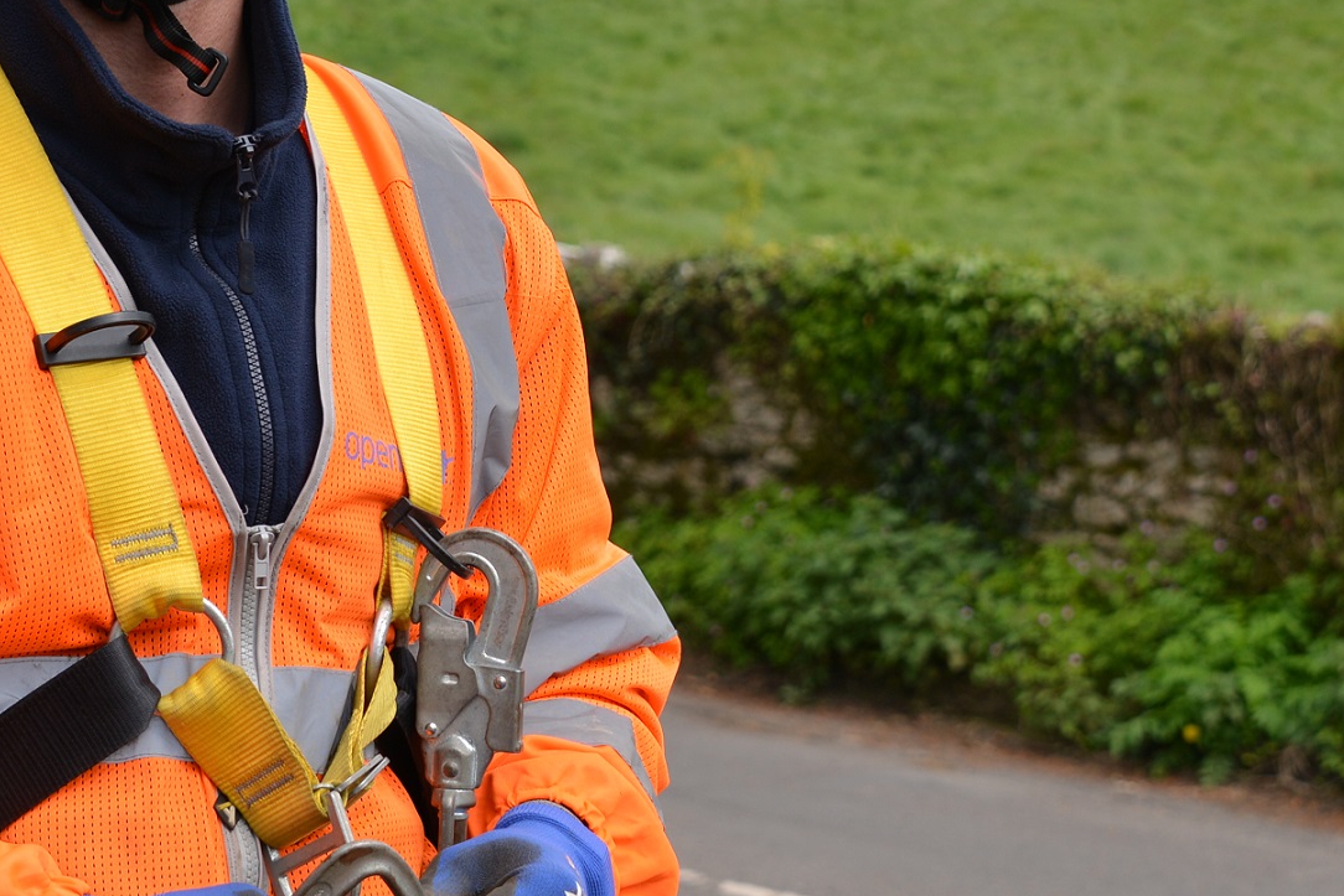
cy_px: 197
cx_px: 529
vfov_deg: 12.4
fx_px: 4107
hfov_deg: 18.6
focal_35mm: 110
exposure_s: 1/800
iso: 200
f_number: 5.6
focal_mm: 48
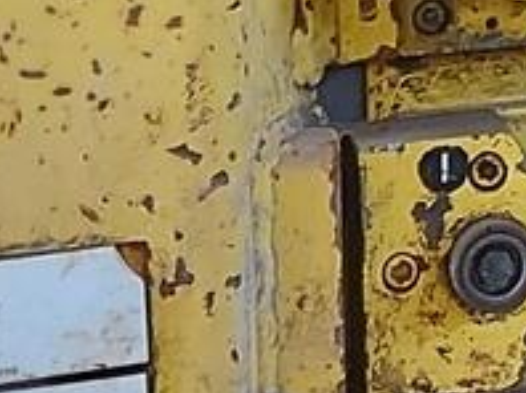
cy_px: -445
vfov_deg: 7.7
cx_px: 770
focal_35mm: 182
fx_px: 2762
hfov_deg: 10.5
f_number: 1.8
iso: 200
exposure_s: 1/60
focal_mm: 5.23
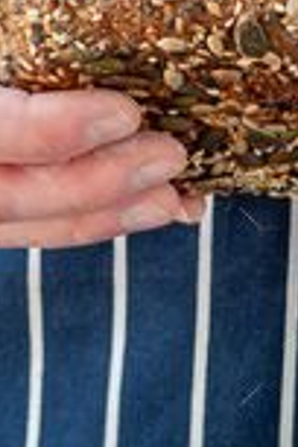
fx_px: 3588
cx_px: 324
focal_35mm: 289
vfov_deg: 7.1
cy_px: -150
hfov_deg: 4.7
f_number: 5.6
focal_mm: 50
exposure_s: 1/6
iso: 400
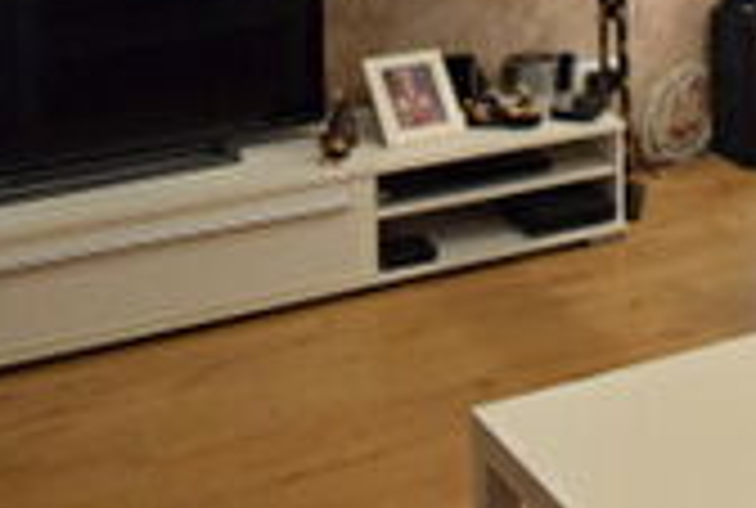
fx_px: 1707
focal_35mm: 81
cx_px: 909
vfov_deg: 15.5
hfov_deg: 22.9
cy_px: -274
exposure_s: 1/80
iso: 2500
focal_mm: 13
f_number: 5
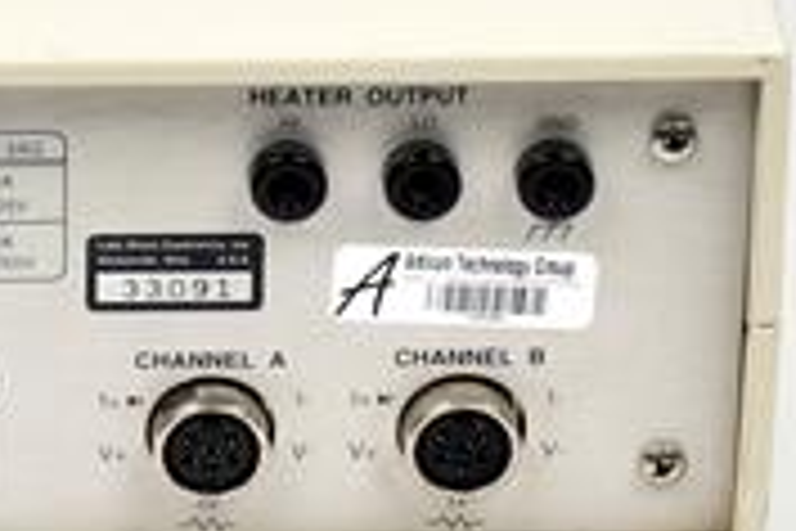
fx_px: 3604
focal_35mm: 163
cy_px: -122
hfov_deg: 12.4
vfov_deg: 8.3
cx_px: -36
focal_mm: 32
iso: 100
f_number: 10
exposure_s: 1/200
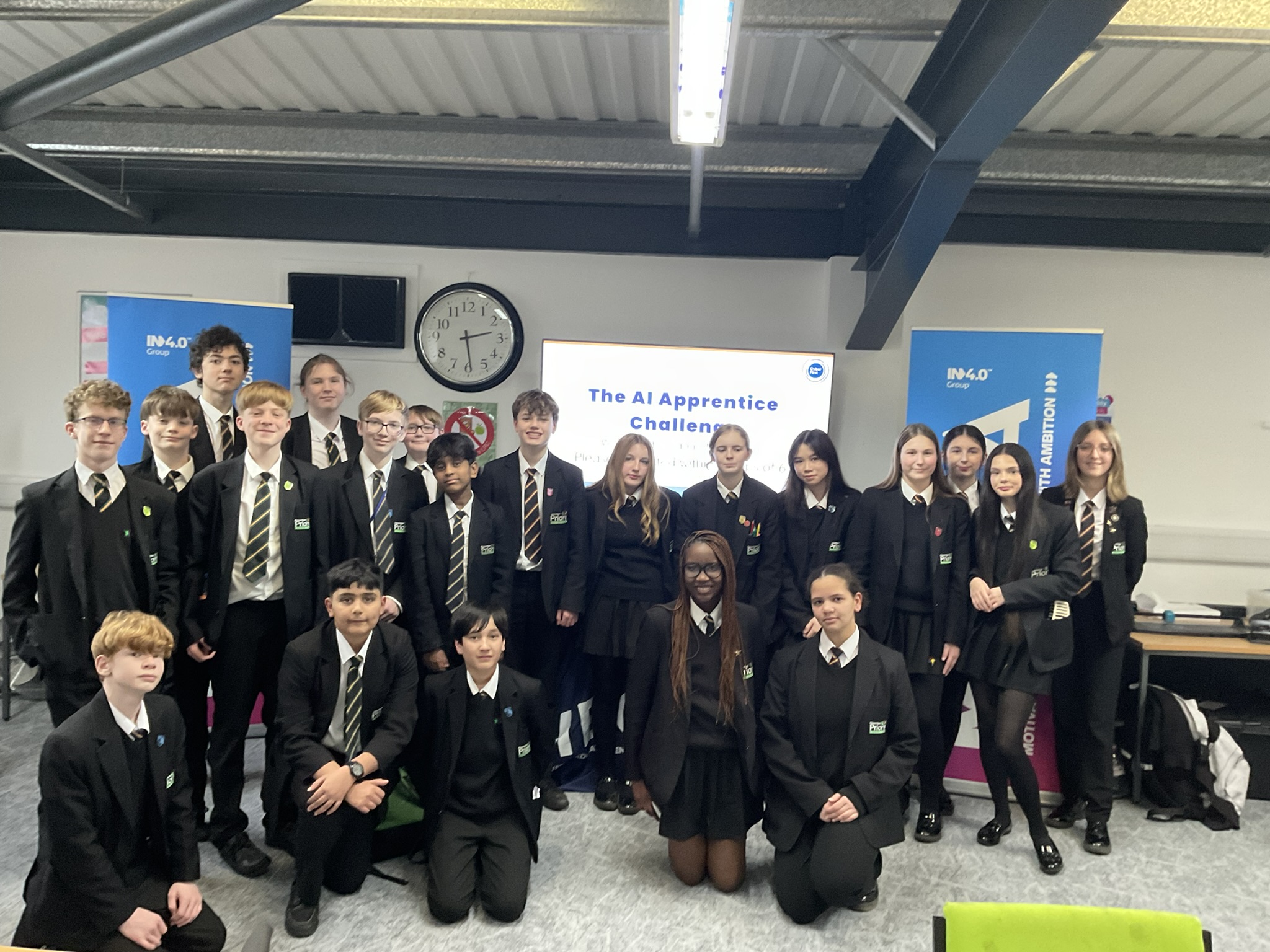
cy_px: 476
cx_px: 635
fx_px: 1064
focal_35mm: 29
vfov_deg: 48.2
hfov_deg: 61.7
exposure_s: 1/33
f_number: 1.8
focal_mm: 3
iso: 200
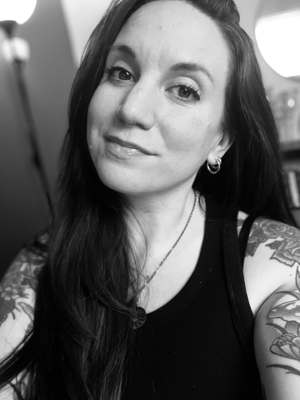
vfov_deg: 60.0
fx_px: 347
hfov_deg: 46.8
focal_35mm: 30
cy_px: 200
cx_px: 150
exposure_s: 1/31
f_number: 2.2
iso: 400
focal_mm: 2.71
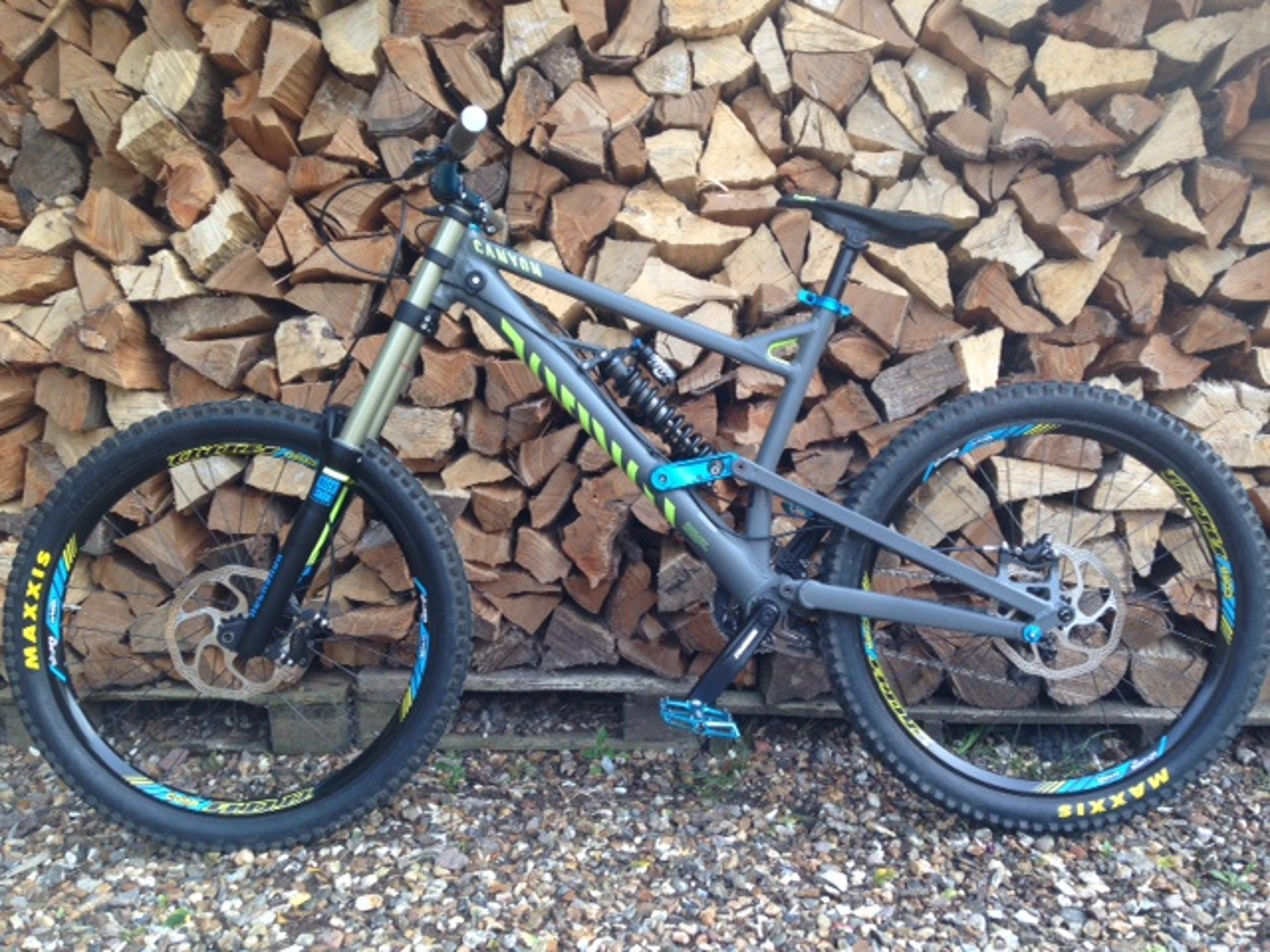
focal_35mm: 33
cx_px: 635
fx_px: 1211
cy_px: 476
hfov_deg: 55.4
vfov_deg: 42.9
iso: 50
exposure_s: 1/60
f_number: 2.4
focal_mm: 4.12
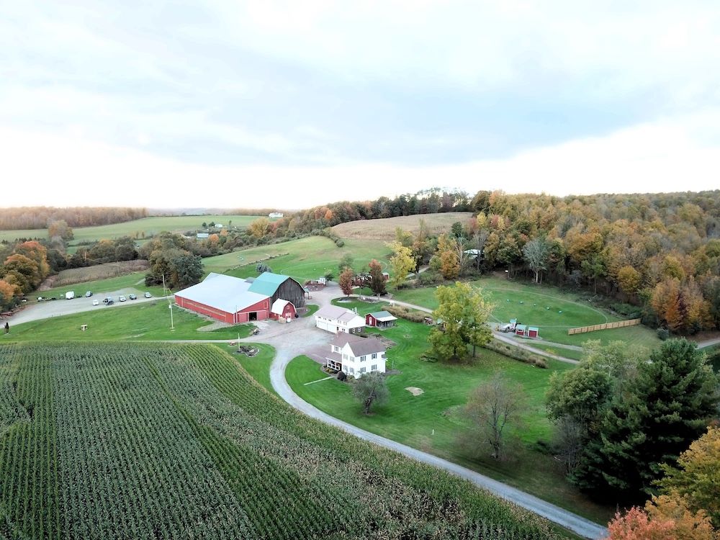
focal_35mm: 26
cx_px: 360
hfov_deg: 67.3
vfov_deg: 53.1
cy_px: 270
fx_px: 541
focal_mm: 4.73
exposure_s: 1/25
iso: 166
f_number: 2.2
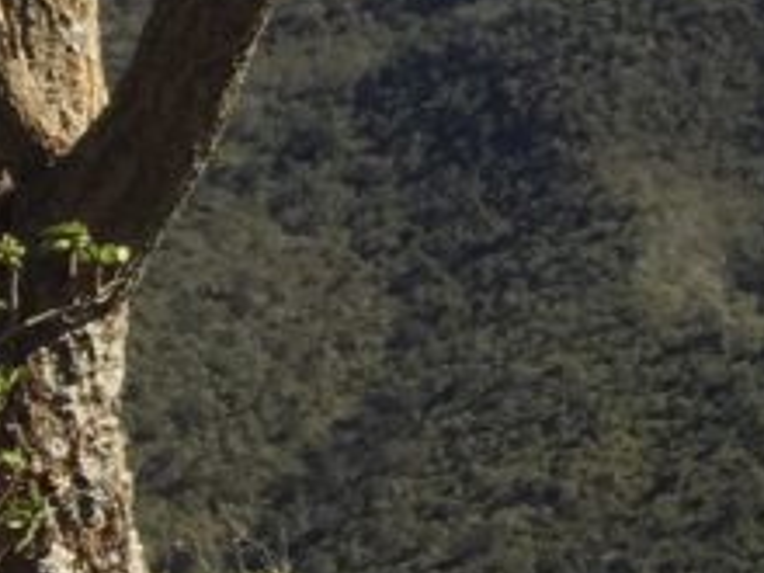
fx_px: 3730
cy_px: -441
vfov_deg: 8.5
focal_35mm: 169
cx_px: 2087
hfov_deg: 9.7
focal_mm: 4.15
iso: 32
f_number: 2.2
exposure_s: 1/1883
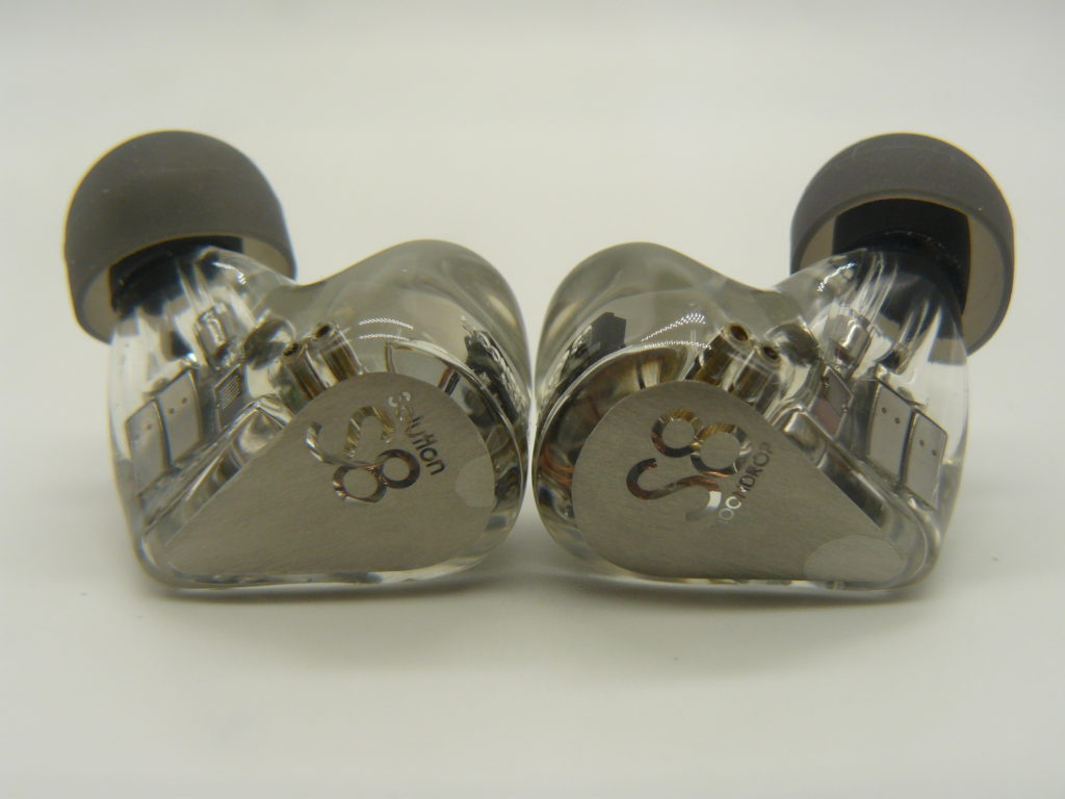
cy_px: 400
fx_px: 1108
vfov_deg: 39.7
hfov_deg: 51.4
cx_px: 532
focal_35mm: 36
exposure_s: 1/160
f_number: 4
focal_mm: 6
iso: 100
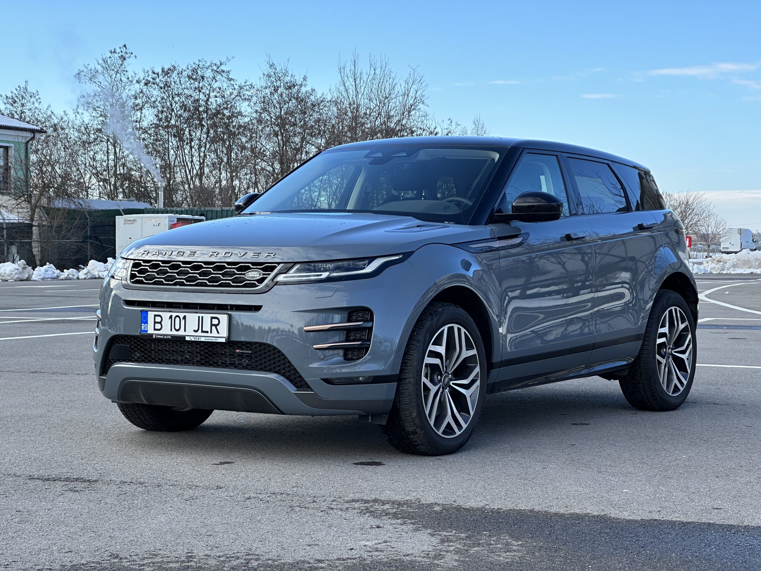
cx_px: 380
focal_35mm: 77
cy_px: 286
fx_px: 1693
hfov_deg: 25.3
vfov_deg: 19.1
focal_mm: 9
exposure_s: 1/451
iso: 32
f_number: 2.8
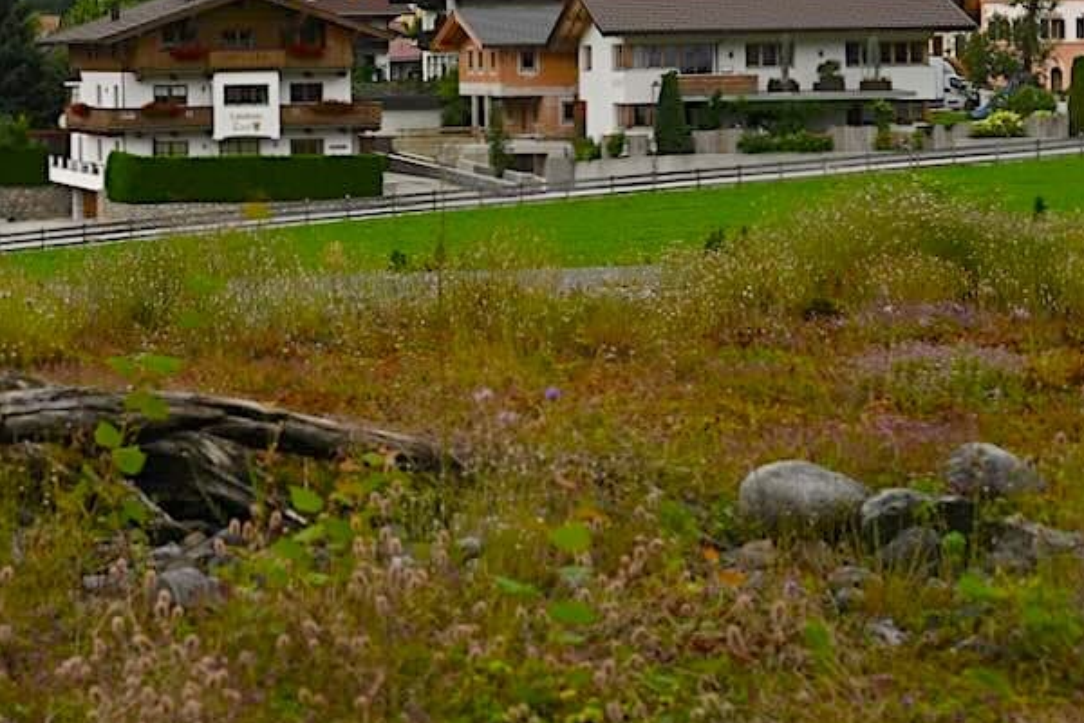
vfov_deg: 17.2
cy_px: 37
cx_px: 126
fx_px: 2348
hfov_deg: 25.3
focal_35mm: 78
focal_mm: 39
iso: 100
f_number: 8
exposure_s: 1/250
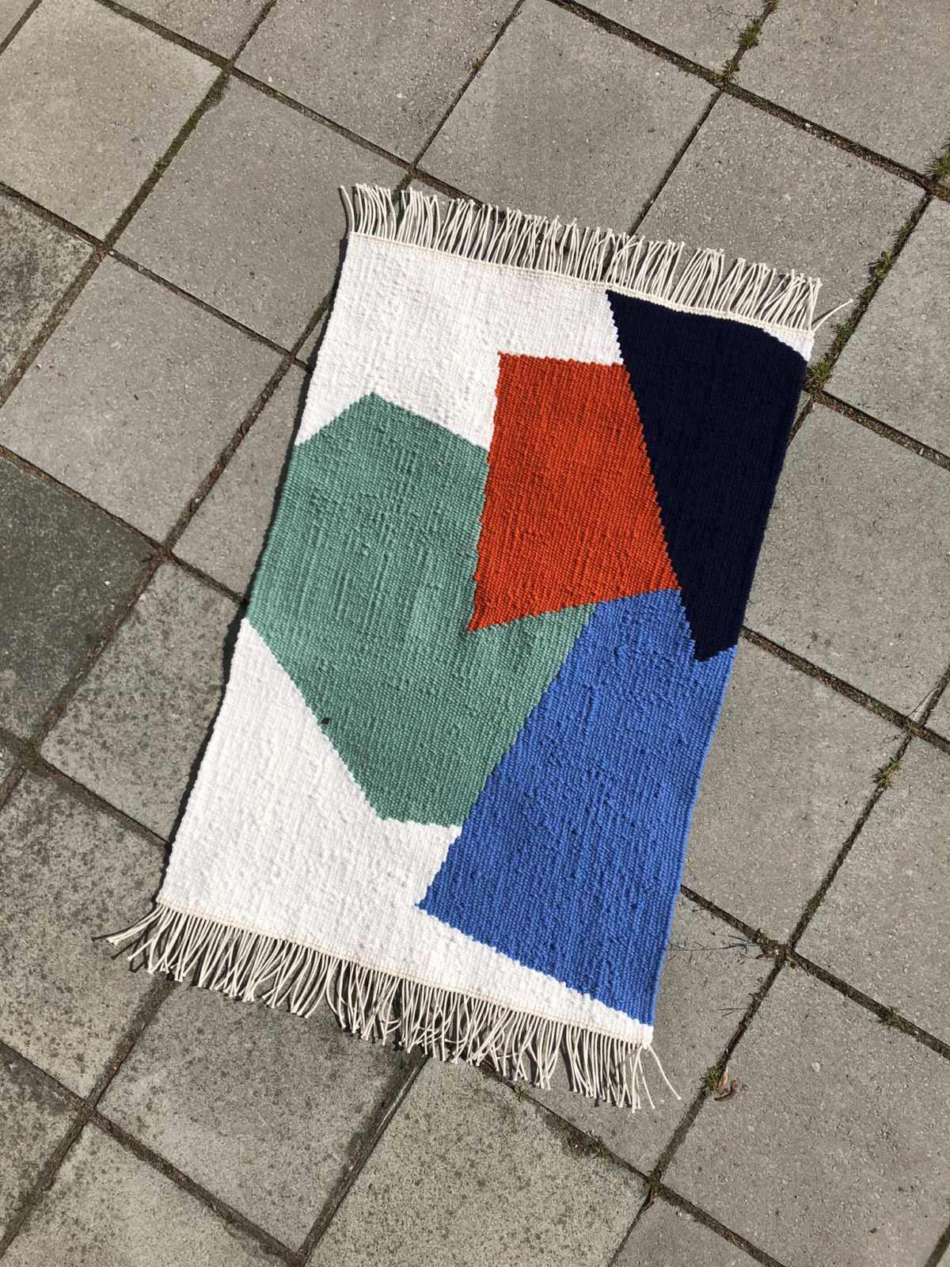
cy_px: 634
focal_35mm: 28
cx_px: 475
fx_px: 1025
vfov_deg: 63.4
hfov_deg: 49.7
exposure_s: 1/3690
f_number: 1.8
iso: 20
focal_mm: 3.99
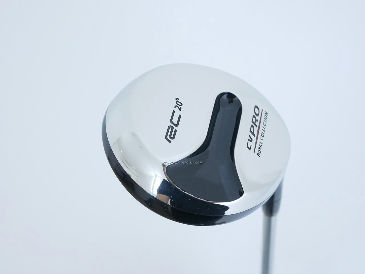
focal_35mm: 50
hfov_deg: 38.2
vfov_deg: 29.1
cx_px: 182
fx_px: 527
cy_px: 137
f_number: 4.5
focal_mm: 25
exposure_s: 1/60
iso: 1600
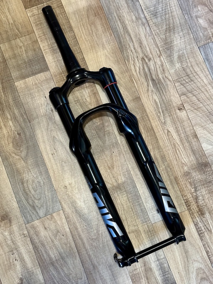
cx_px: 106
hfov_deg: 30.3
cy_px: 142
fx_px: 394
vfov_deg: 39.7
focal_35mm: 48
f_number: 1.78
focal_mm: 6.86
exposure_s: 1/40
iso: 400
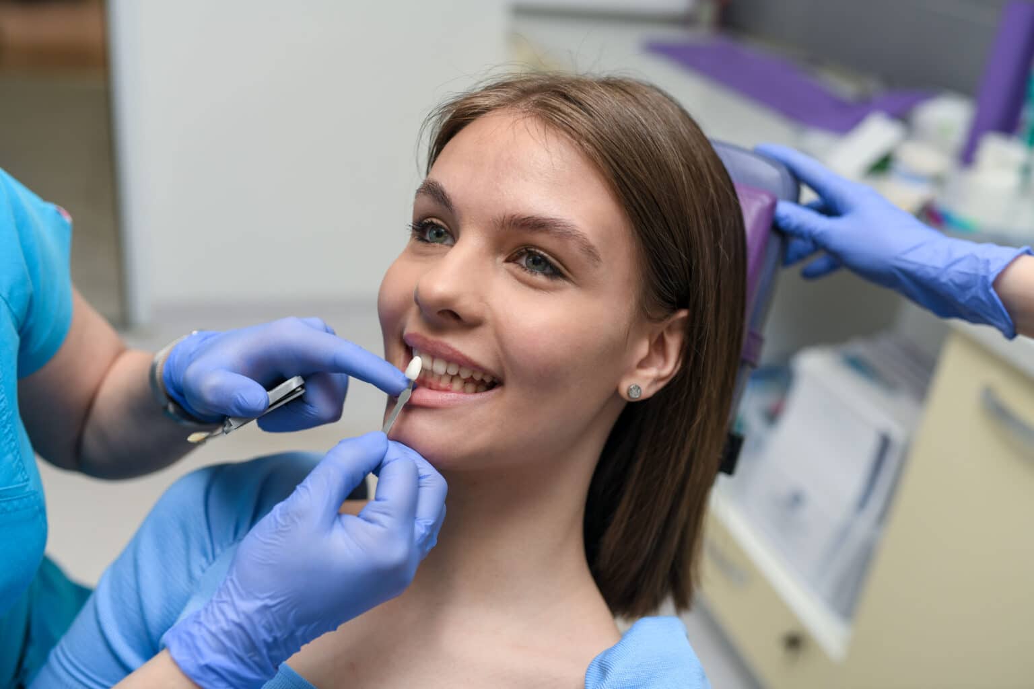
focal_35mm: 35
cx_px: 517
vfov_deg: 37.9
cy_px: 344
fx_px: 1005
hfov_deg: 54.4
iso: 125
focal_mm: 35
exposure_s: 1/200
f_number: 2.8
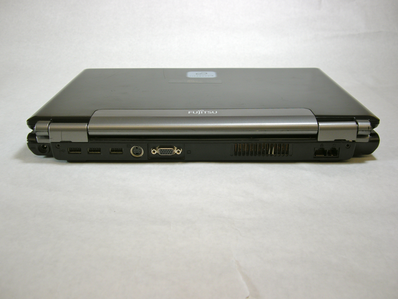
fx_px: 425
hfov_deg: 50.1
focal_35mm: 37
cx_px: 199
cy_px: 150
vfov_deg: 38.7
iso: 66
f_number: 2.8
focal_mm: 7.9
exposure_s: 1/55.6
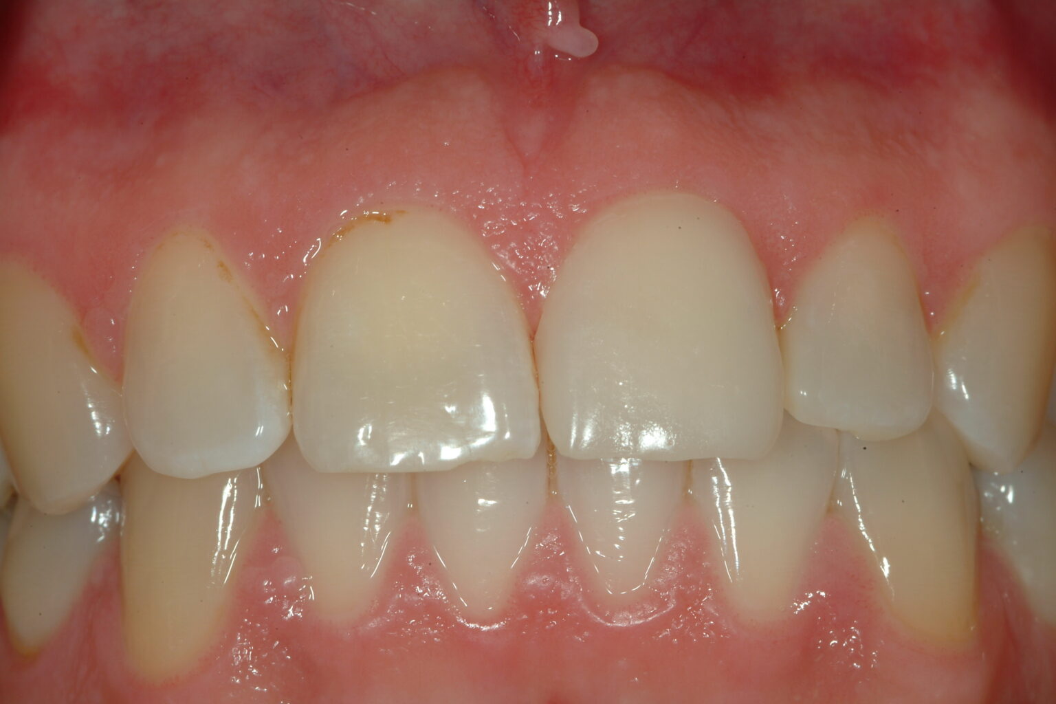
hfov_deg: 13.0
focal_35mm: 158
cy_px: 352
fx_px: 4620
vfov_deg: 8.7
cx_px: 528
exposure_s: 1/60
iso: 200
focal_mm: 105
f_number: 32
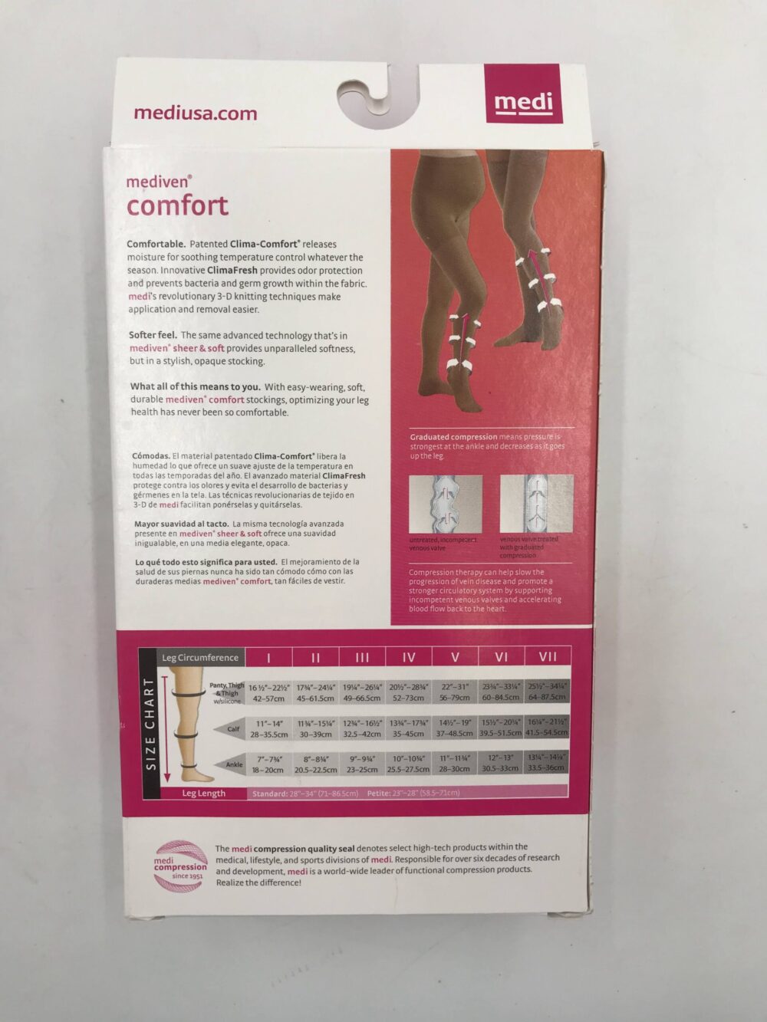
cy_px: 511
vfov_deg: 63.4
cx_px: 384
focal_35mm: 28
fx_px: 827
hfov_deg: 49.8
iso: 20
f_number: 1.8
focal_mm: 3.99
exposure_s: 1/120
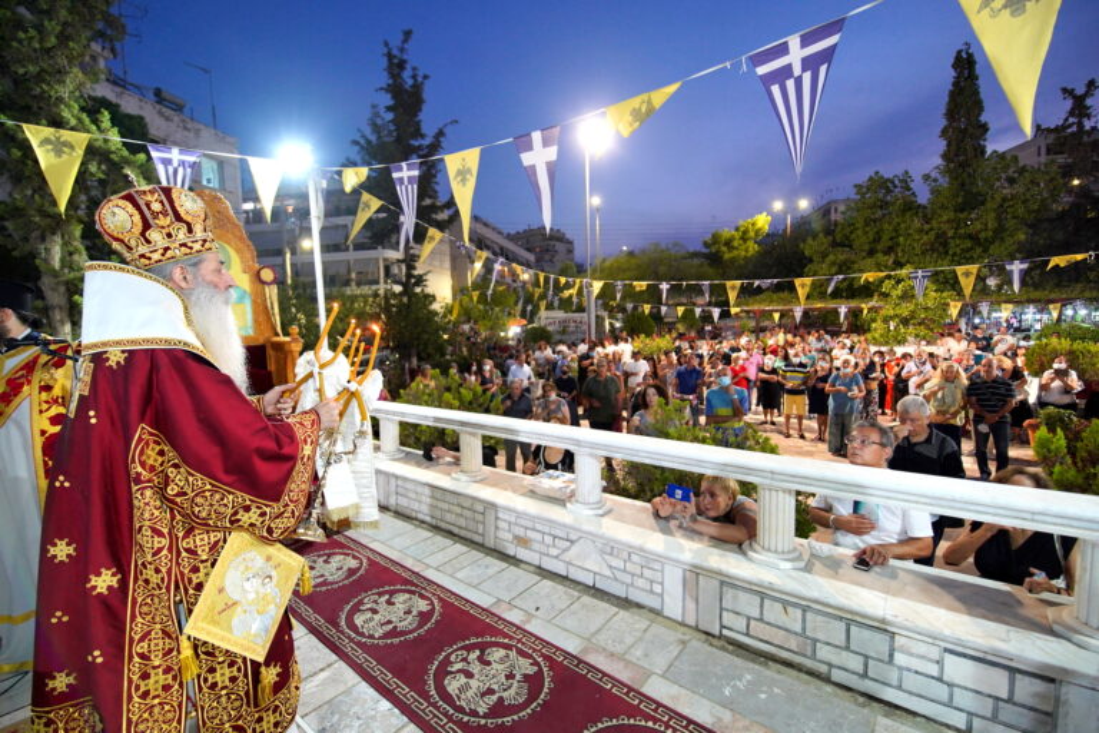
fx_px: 458
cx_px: 550
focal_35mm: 15
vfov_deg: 77.3
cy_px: 366
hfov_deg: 100.4
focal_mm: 15
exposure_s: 1/125
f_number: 2.8
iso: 1600
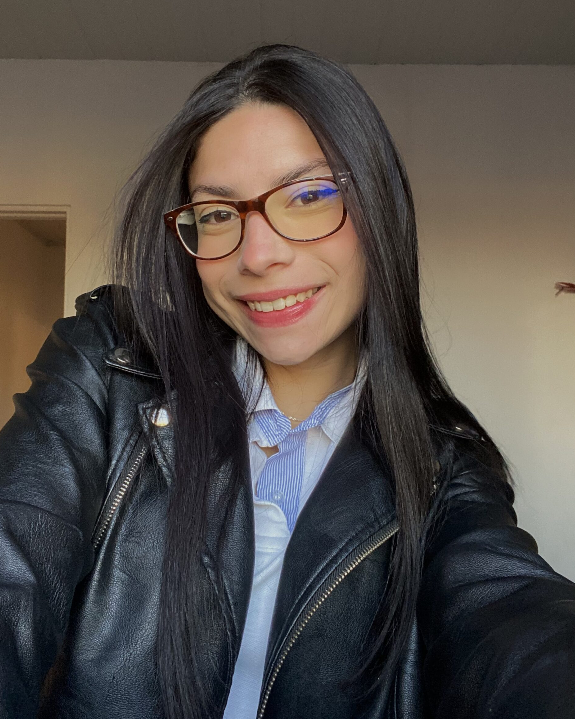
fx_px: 681
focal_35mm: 32
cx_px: 283
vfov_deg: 55.7
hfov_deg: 45.8
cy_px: 355
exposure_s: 1/60
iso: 250
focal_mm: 2.71
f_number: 2.2
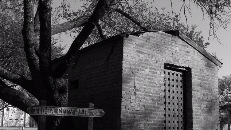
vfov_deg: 27.1
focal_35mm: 44
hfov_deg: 46.4
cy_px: 75
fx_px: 270
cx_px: 115
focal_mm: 10.3
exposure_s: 1/320
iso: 100
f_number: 8
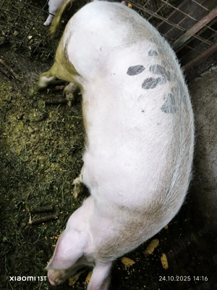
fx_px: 293
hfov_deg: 40.7
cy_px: 145
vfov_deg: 52.6
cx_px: 108
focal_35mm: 35
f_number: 1.9
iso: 200
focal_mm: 6.92
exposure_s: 1/50
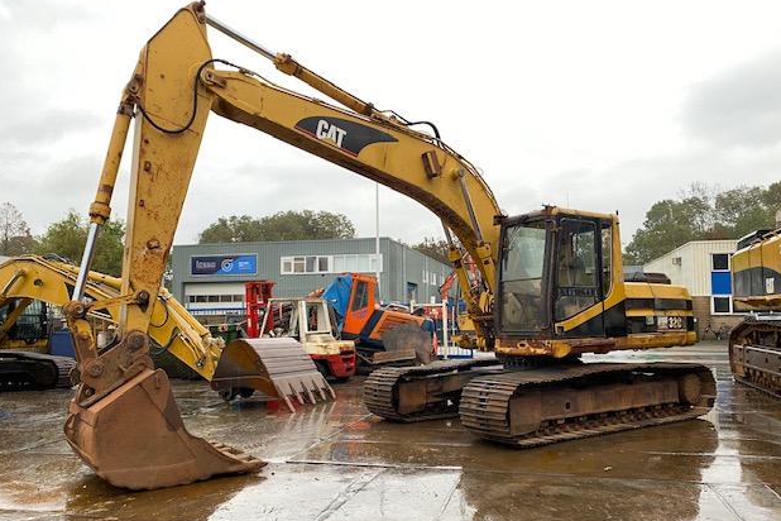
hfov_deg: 65.5
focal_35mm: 28
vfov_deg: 46.3
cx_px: 399
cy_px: 291
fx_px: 607
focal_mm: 4.25
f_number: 1.8
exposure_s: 1/72
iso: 125
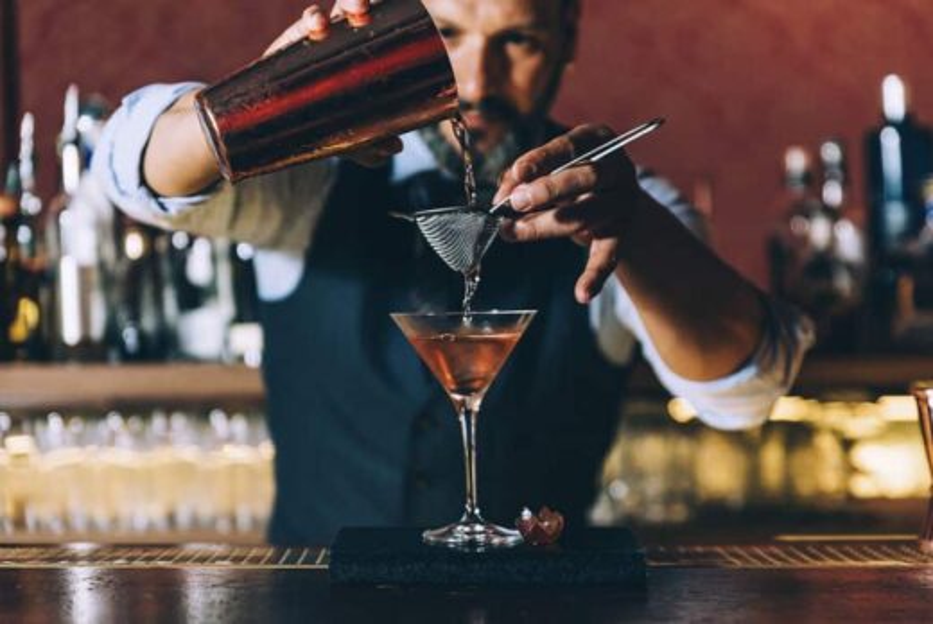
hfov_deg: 28.8
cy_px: 312
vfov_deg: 19.5
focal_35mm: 70
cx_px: 466
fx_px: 1816
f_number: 2.8
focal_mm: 70
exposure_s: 1/100
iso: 400
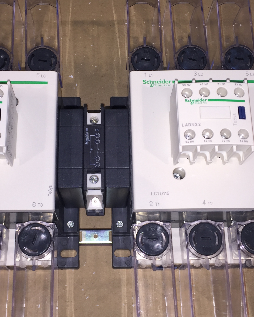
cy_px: 152
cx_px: 107
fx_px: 479
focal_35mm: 51
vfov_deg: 36.7
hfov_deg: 29.6
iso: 32
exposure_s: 1/54
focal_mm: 4.15
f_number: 2.2
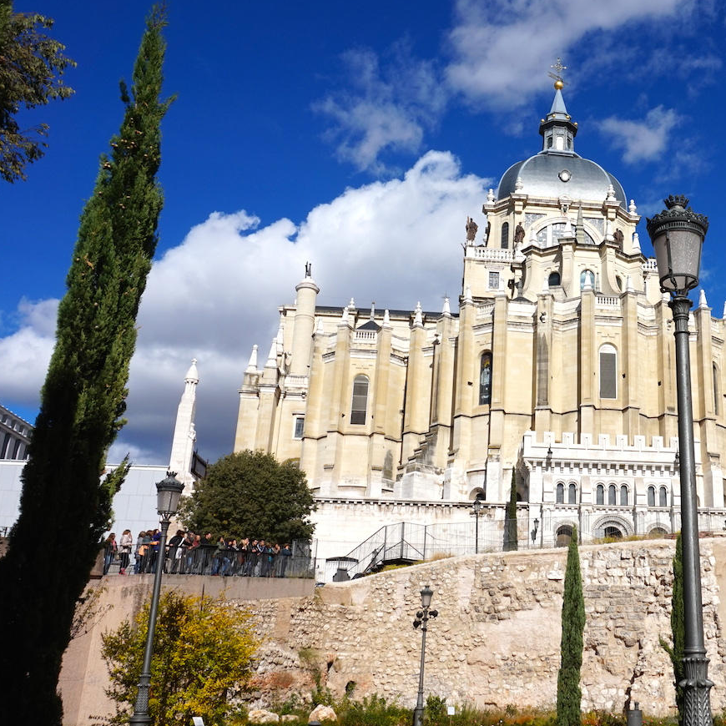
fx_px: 902
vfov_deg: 43.9
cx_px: 593
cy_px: 374
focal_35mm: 38
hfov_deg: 41.7
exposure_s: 1/200
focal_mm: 16
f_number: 14
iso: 100
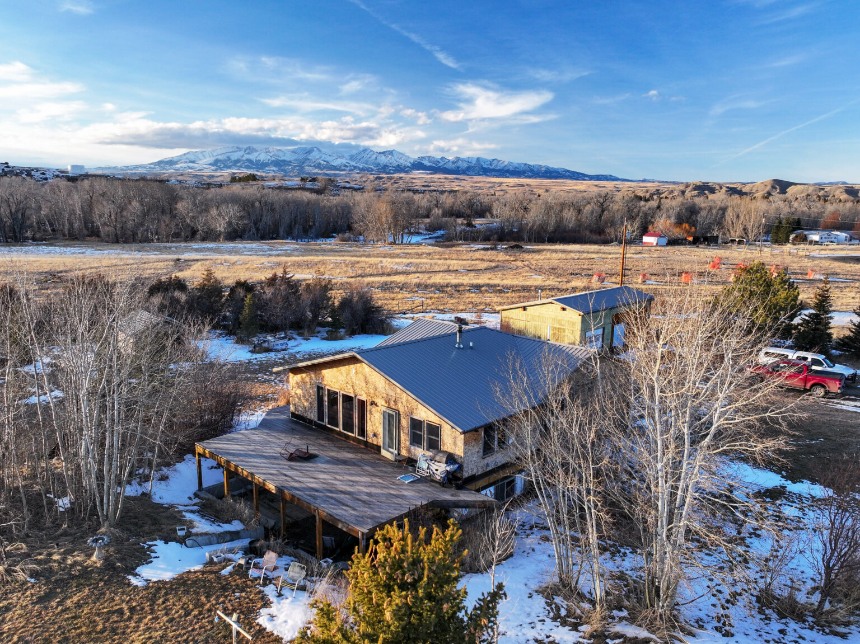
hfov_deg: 71.6
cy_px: 322
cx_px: 430
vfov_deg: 56.8
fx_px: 596
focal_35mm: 24
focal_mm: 12.29
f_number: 2.8
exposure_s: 1/200
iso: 160
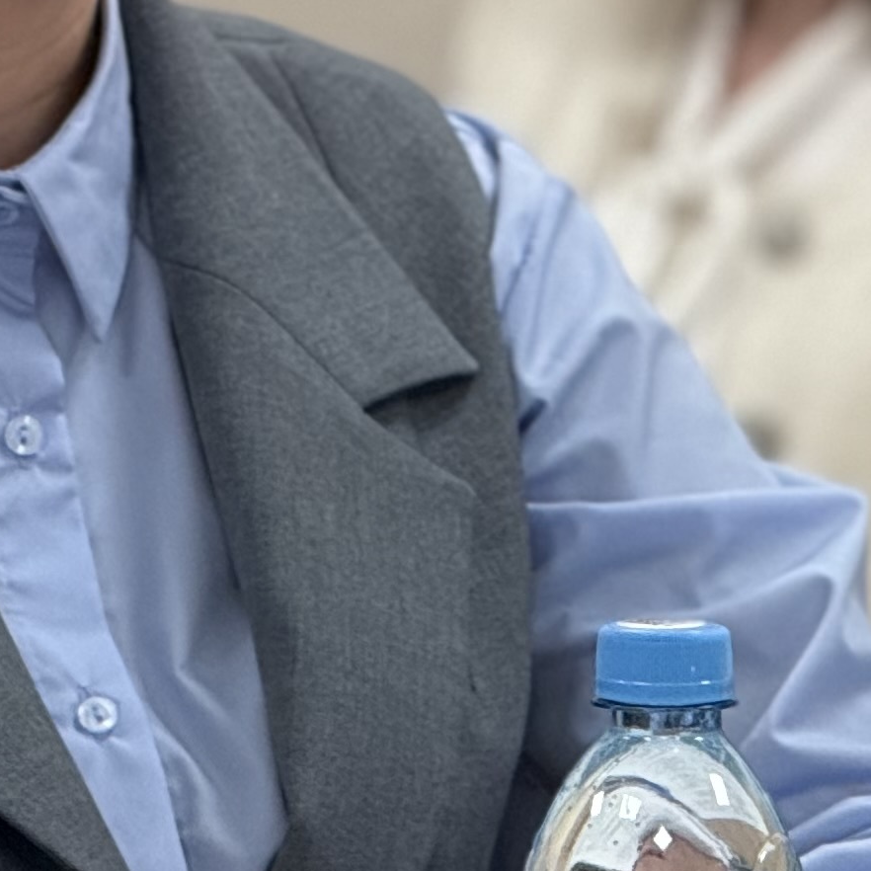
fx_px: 13807
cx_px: -802
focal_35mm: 485
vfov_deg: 3.6
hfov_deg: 3.6
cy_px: 221
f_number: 2.8
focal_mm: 15.66
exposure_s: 1/99
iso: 250
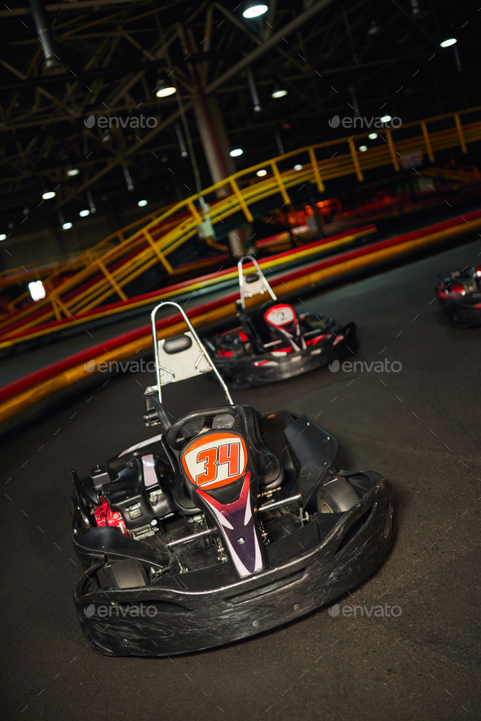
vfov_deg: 54.4
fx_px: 701
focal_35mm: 35
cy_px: 360
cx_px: 240
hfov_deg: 37.9
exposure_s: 1/320
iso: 1000
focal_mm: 35
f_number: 1.4
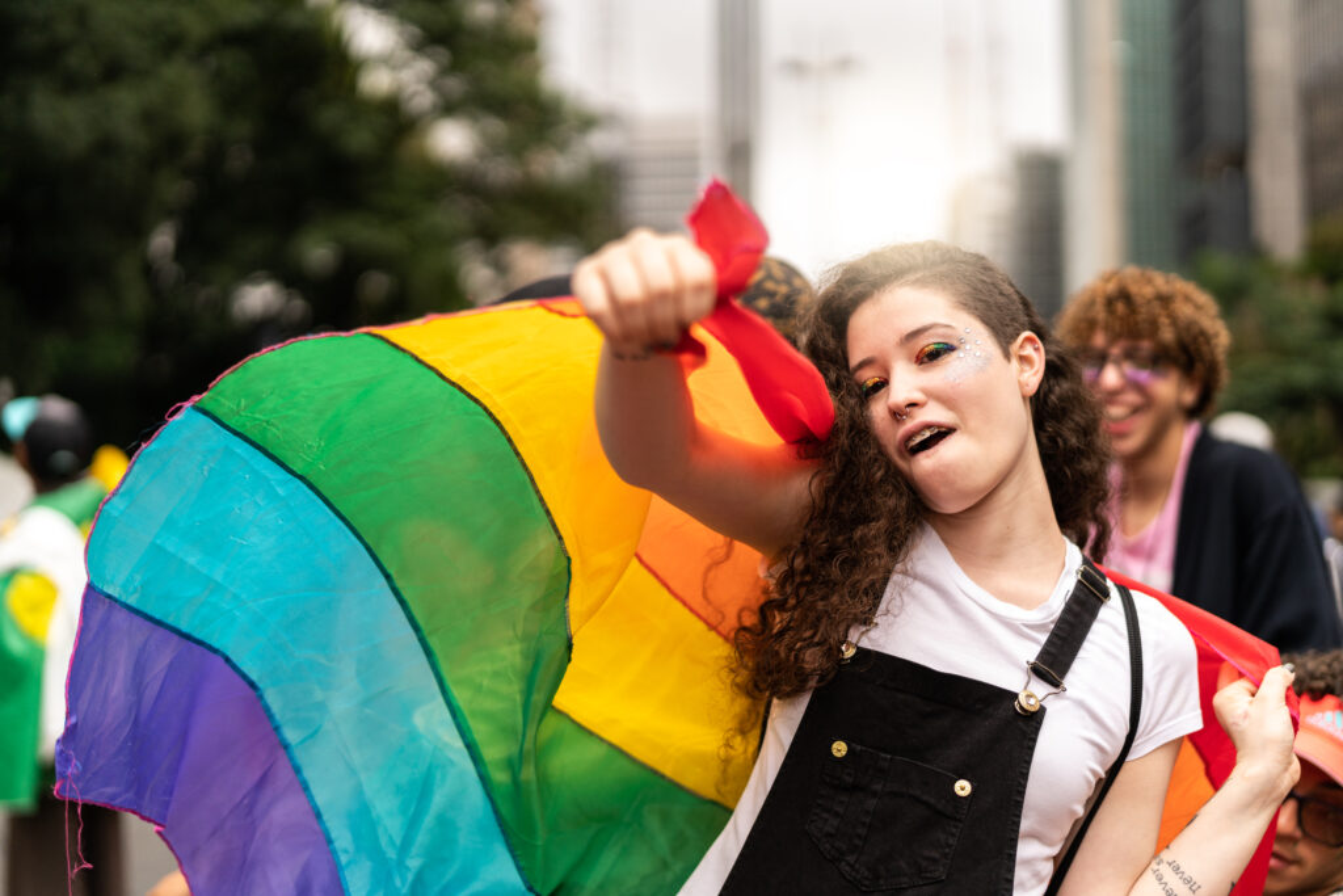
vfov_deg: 27.0
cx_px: 672
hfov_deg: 39.6
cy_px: 448
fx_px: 1865
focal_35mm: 50
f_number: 1.4
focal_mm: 50
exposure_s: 1/2500
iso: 400
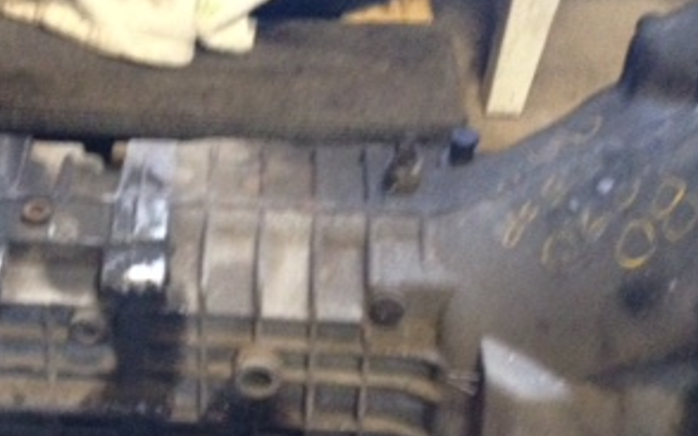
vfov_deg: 15.9
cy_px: 374
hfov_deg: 25.5
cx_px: 288
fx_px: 1541
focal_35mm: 81
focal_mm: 4.28
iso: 400
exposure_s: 1/15
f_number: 2.4
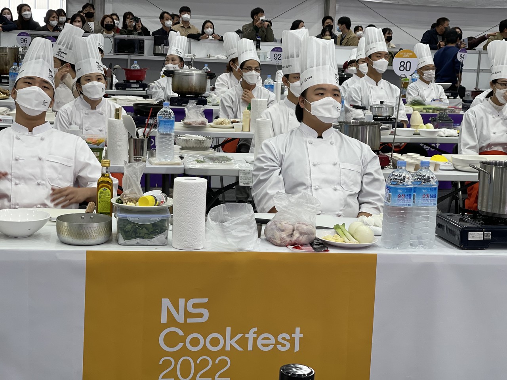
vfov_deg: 22.9
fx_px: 937
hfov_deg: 30.3
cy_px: 190
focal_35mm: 64
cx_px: 254
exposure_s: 1/120
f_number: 2.2
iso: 100
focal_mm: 7.5
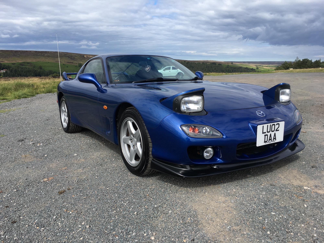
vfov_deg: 48.2
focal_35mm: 29
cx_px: 162
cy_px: 122
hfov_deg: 61.7
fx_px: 271
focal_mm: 4.15
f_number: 2.2
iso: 25
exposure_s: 1/1570
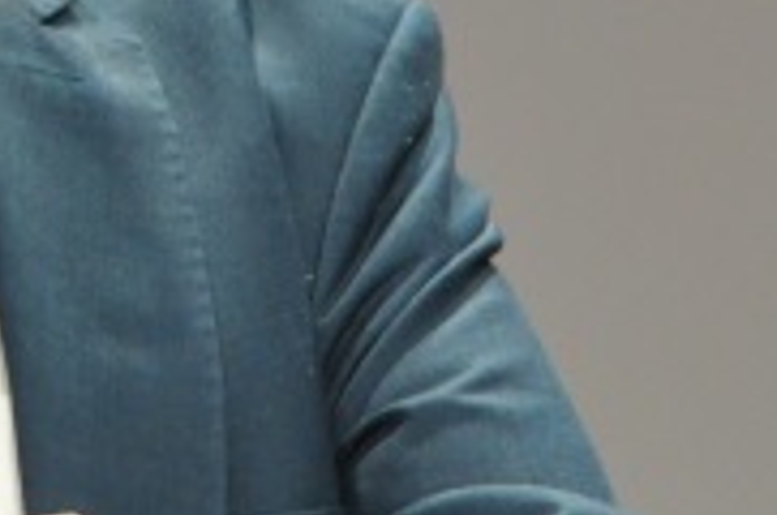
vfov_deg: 1.7
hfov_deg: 2.5
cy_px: -9
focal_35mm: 822
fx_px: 17710
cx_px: -367
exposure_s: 1/25
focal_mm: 120
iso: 1600
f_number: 5.3
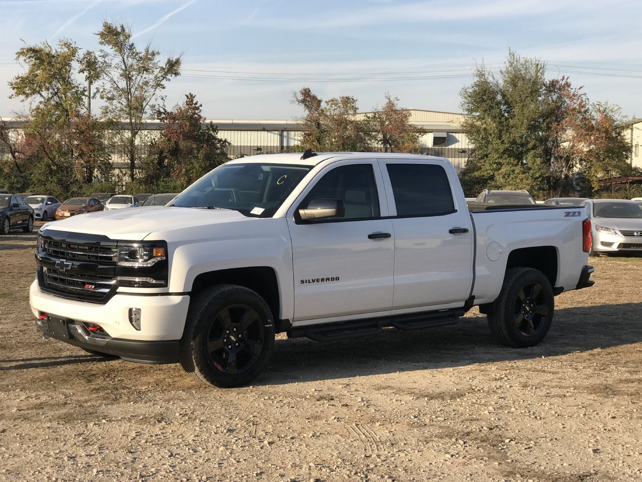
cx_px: 325
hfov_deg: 33.2
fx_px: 1076
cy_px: 239
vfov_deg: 25.2
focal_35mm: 58
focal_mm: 6.6
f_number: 2.8
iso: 20
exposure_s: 1/499
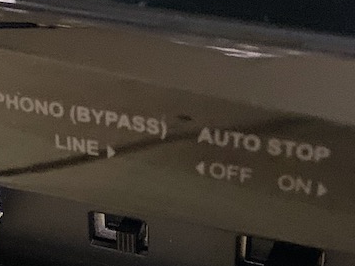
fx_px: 902
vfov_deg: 16.6
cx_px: 27
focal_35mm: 88
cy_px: 227
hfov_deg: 21.7
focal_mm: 4.25
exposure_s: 1/28
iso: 800
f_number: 1.8
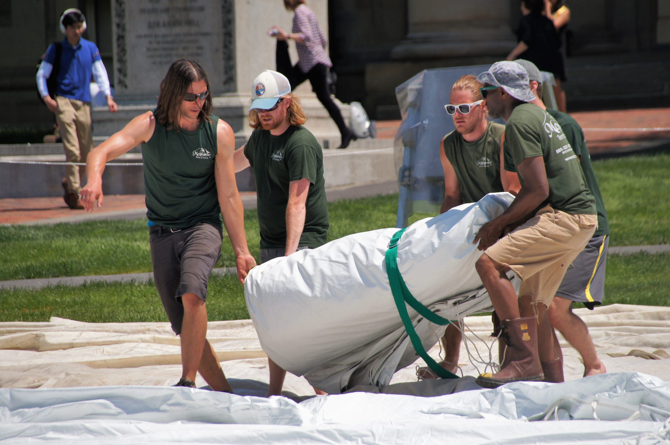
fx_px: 6971
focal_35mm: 375
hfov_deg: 5.5
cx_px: 335
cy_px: 222
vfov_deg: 3.7
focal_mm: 250
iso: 100
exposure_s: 1/500
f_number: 8
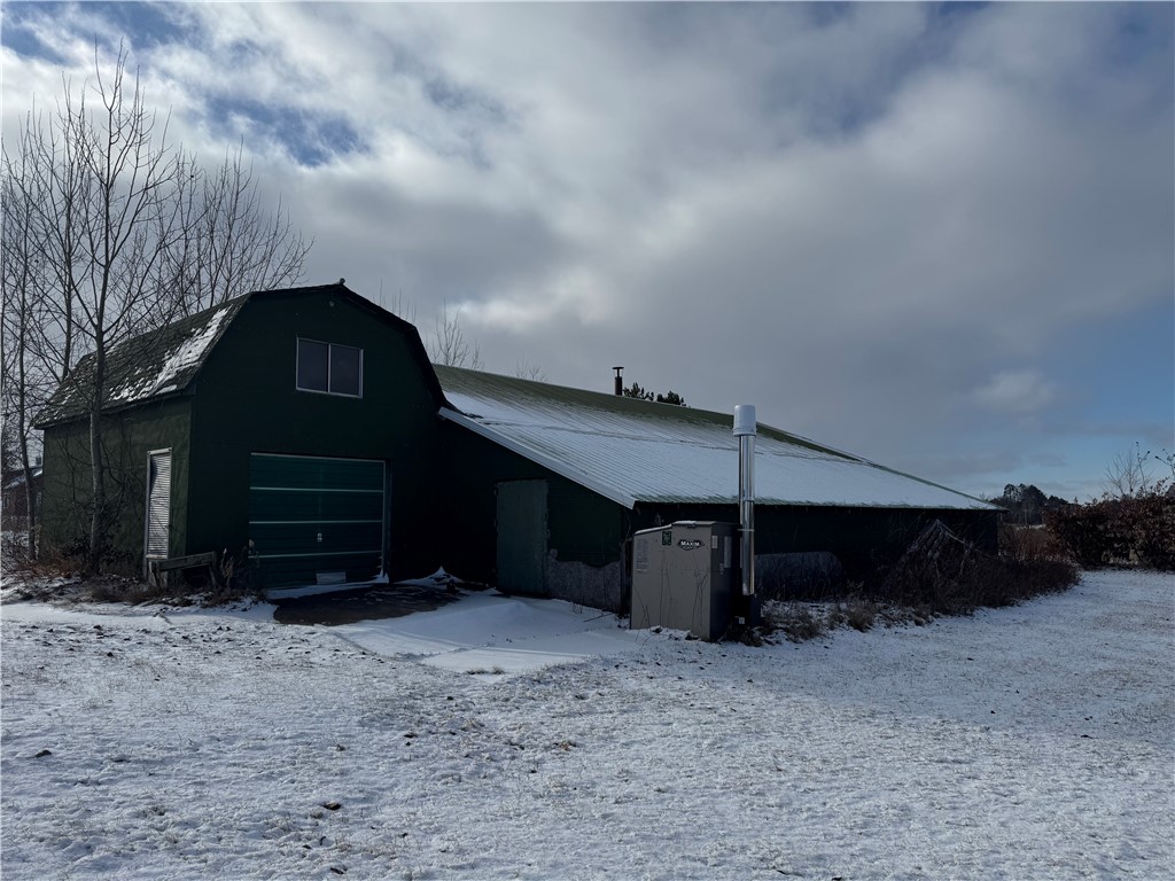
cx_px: 588
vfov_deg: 56.8
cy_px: 440
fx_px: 815
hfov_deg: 71.6
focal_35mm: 24
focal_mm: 6.76
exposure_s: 1/7937
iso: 80
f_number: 1.78
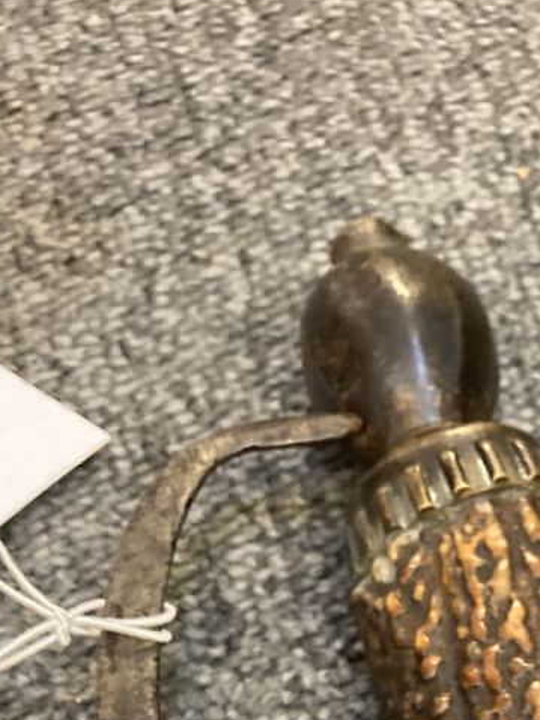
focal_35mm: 78
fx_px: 1623
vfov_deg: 22.2
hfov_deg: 18.4
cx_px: 548
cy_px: 960
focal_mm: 3.99
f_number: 1.8
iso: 250
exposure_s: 1/33
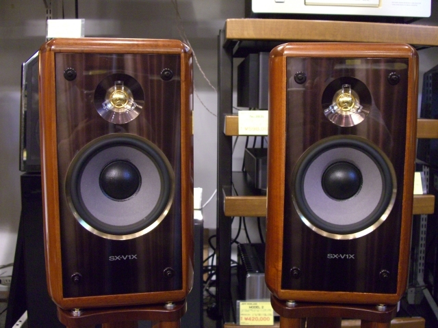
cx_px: 219
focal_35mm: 38
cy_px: 164
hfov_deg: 49.0
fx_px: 481
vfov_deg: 37.7
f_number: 2.8
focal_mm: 7.9
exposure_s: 1/13
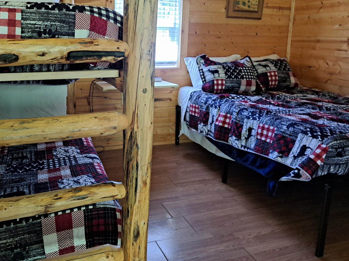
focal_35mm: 31
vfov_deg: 45.0
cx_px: 145
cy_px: 95
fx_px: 312
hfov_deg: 58.0
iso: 500
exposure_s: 1/60
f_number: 1.8
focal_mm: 5.23
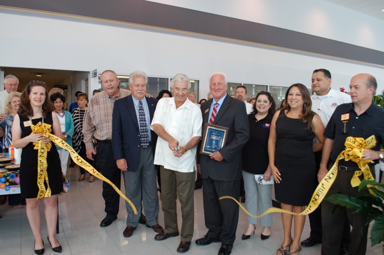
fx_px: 288
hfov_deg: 67.4
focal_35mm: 27
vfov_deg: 47.9
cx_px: 192
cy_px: 128
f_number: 5.6
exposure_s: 1/125
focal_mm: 18
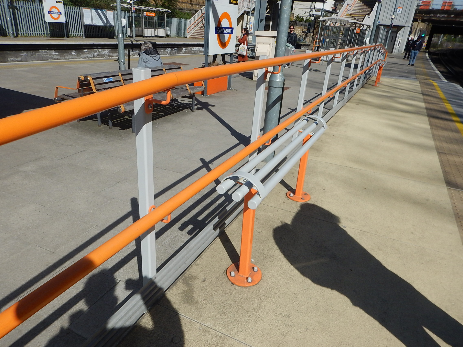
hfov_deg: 71.6
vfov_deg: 56.8
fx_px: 321
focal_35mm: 24
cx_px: 232
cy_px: 174
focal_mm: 4.3
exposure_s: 1/400
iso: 125
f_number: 8.2
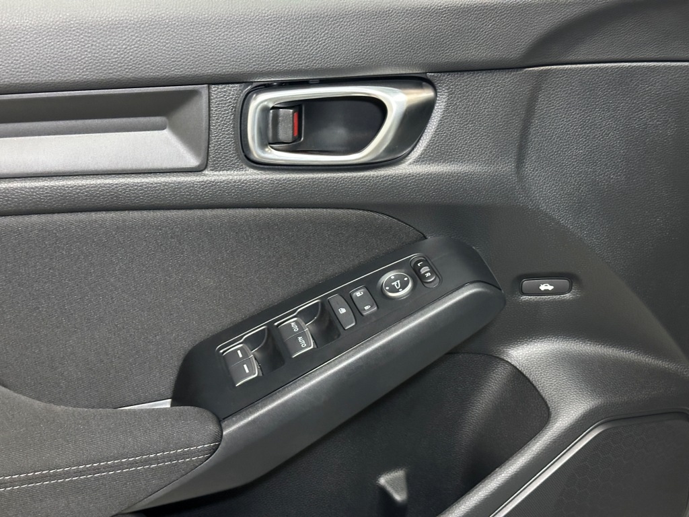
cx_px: 344
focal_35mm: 48
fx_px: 955
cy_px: 258
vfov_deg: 30.3
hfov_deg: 39.7
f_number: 1.78
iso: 640
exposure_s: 1/30
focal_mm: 6.86
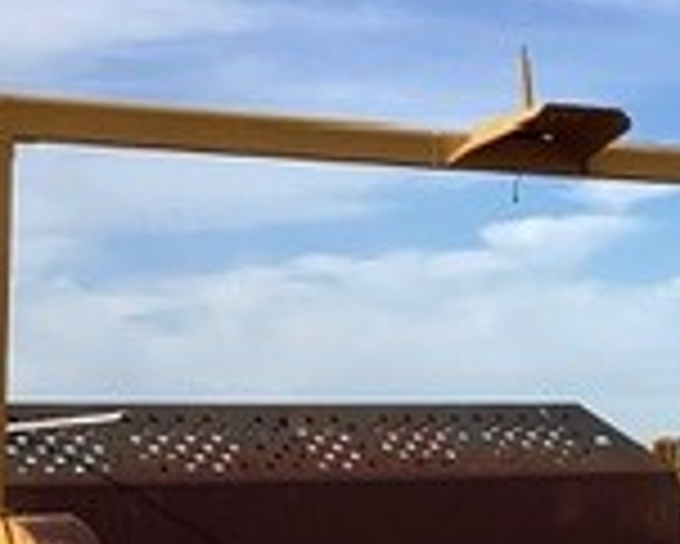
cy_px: 773
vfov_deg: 11.6
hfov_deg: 14.5
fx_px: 2578
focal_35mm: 128
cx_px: 856
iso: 25
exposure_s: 1/1274
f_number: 2.4
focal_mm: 3.3
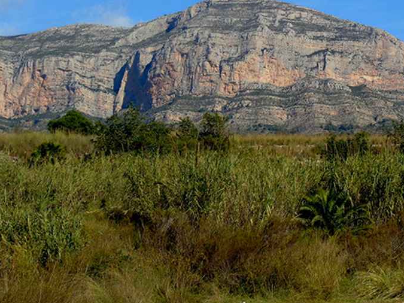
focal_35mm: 96
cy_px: 78
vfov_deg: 15.3
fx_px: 1120
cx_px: 291
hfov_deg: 20.3
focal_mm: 9.6
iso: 80
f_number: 4.3
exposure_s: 1/640
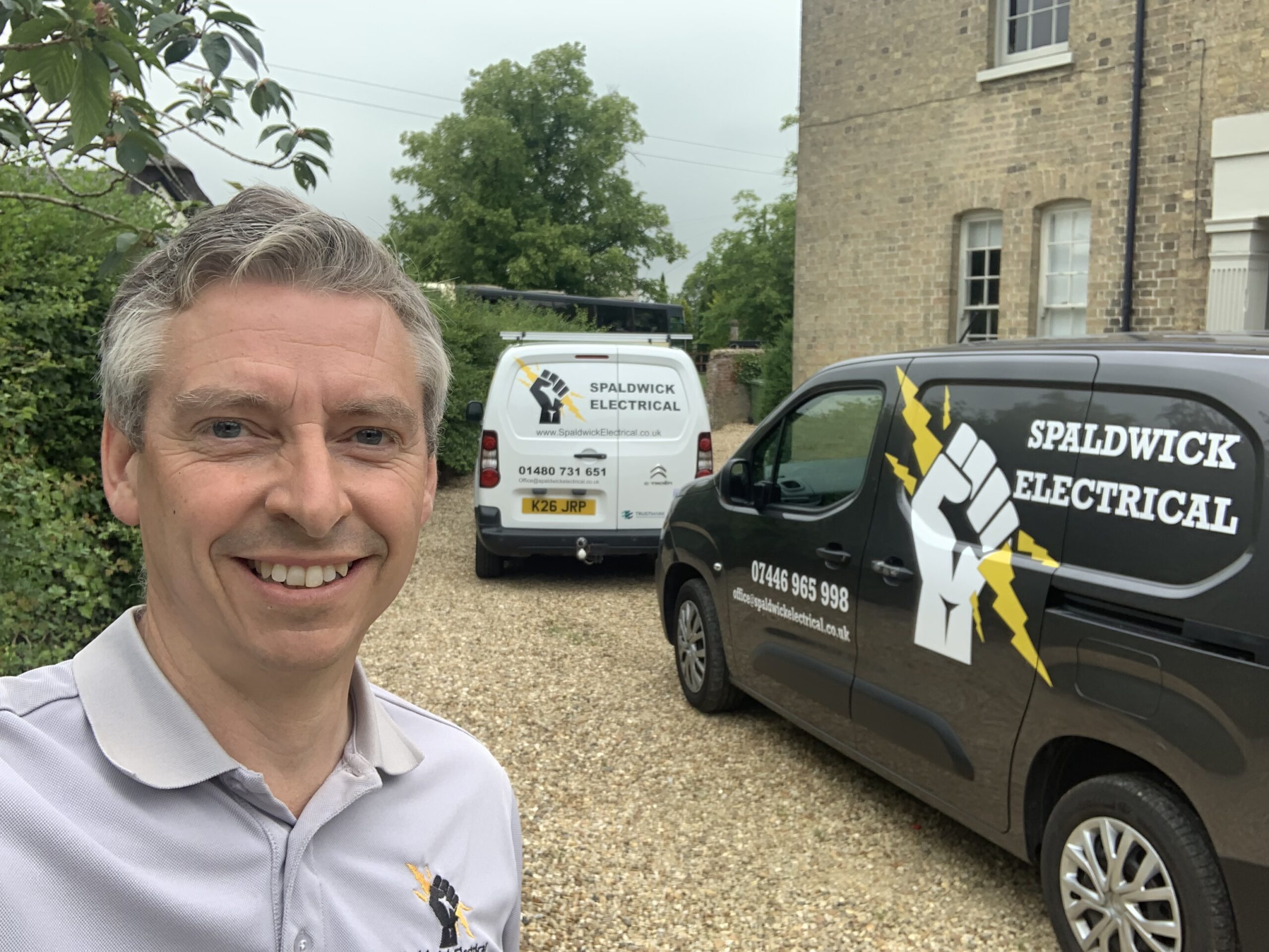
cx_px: 634
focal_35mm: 32
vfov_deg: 44.2
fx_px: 1173
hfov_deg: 56.8
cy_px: 476
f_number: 2.2
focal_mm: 2.87
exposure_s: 1/240
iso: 16
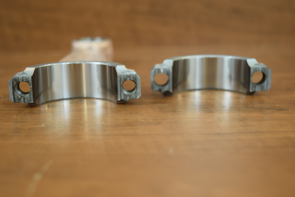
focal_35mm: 54
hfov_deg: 36.8
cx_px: 148
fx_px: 443
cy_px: 98
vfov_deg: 25.1
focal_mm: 36
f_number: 5.6
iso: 720
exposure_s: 1/125
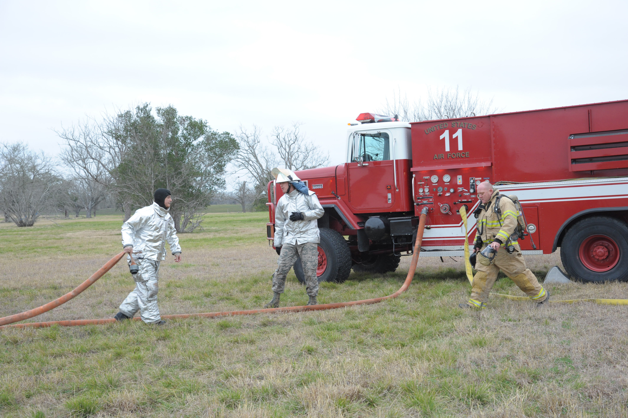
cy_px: 209
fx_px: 907
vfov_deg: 26.0
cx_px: 314
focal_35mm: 52
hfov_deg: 38.2
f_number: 7.1
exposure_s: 1/200
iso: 1000
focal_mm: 52
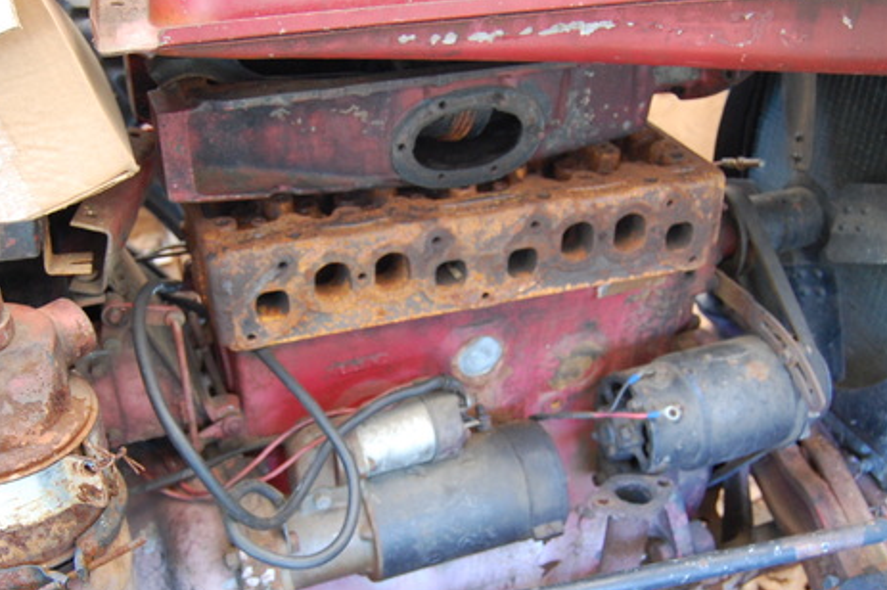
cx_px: 421
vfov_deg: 31.7
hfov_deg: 46.4
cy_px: 371
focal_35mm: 42
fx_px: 1034
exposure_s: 1/20
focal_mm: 18
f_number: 3.5
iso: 800
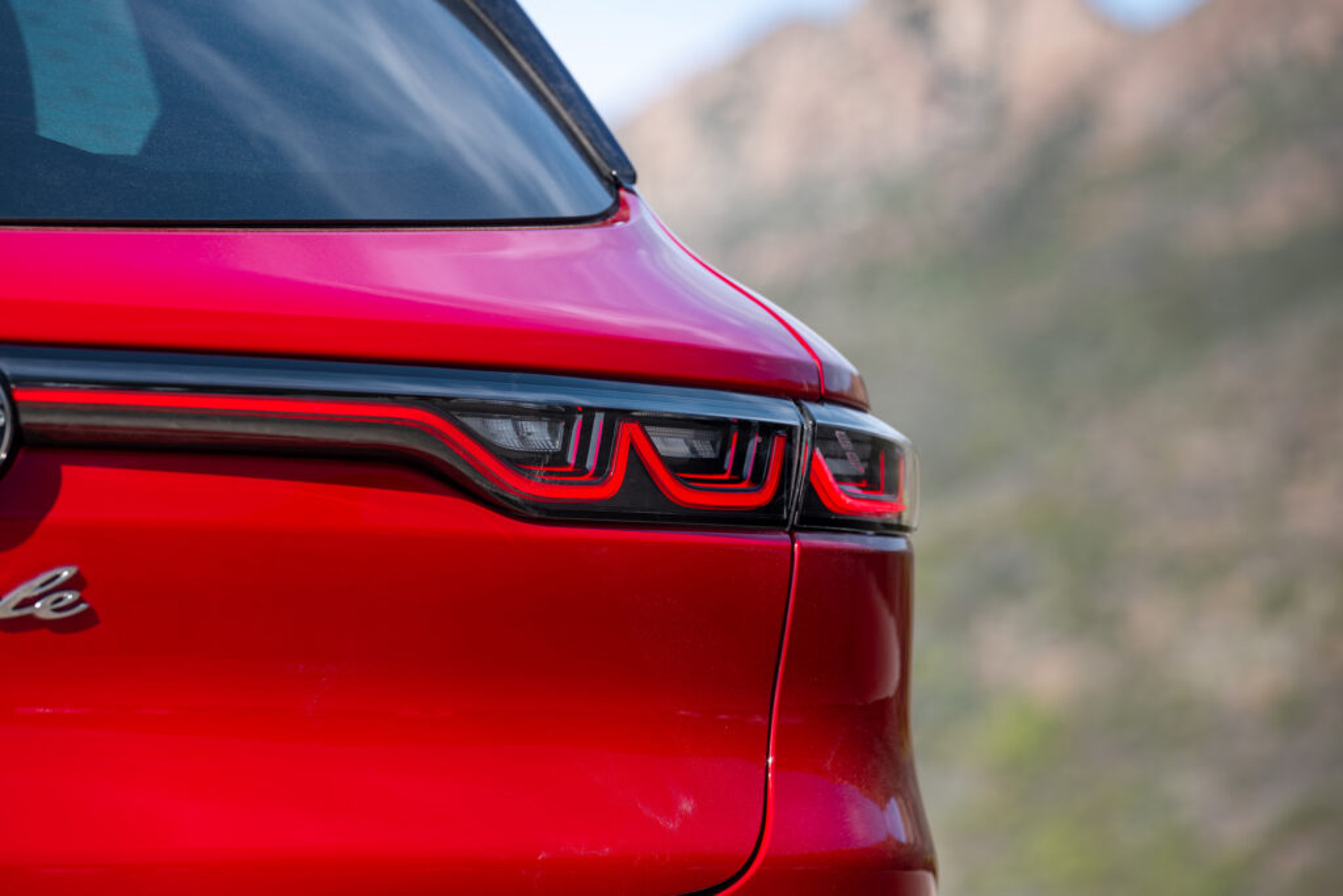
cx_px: 672
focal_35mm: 155
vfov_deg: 8.9
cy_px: 448
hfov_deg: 13.2
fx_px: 5783
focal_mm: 155
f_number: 5
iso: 64
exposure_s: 1/100
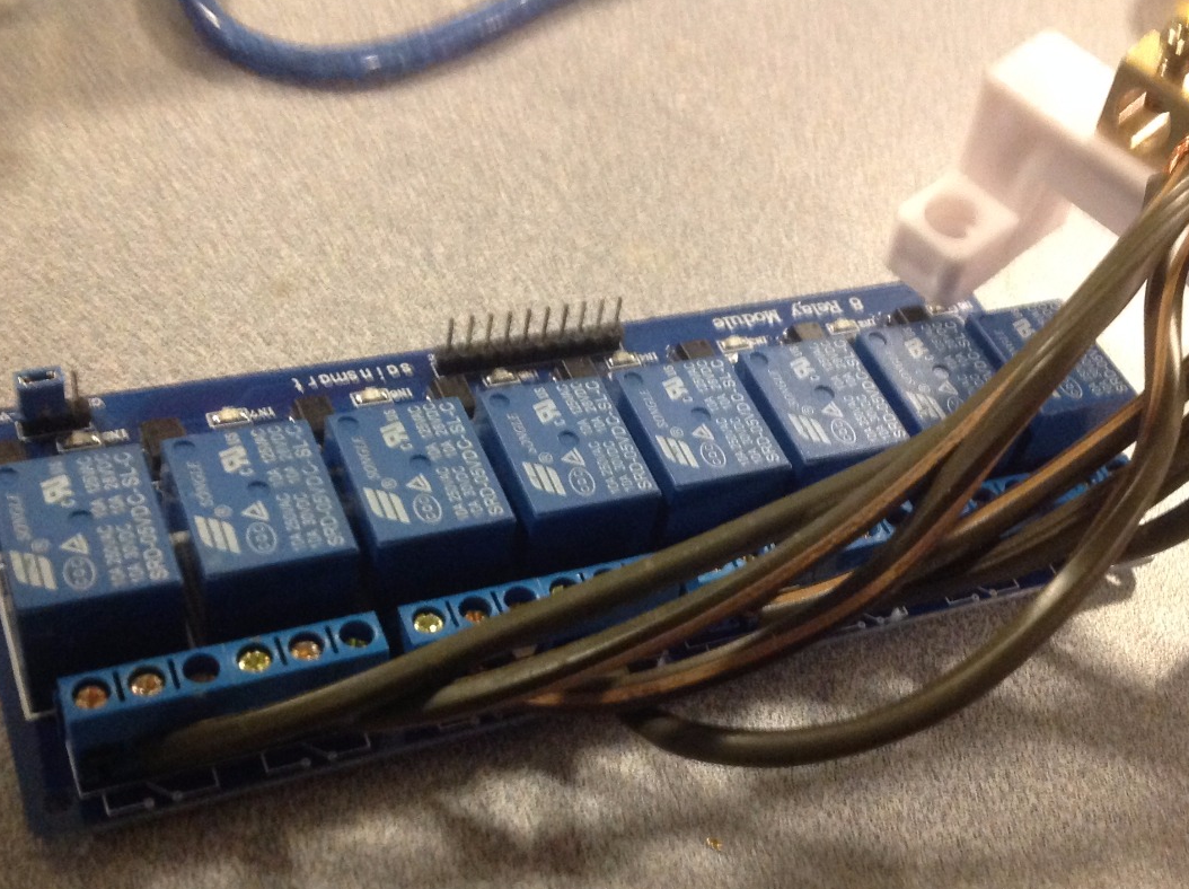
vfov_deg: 30.0
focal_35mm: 48
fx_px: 1647
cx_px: 695
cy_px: 575
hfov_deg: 39.6
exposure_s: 1/15
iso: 400
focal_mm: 4.28
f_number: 2.4
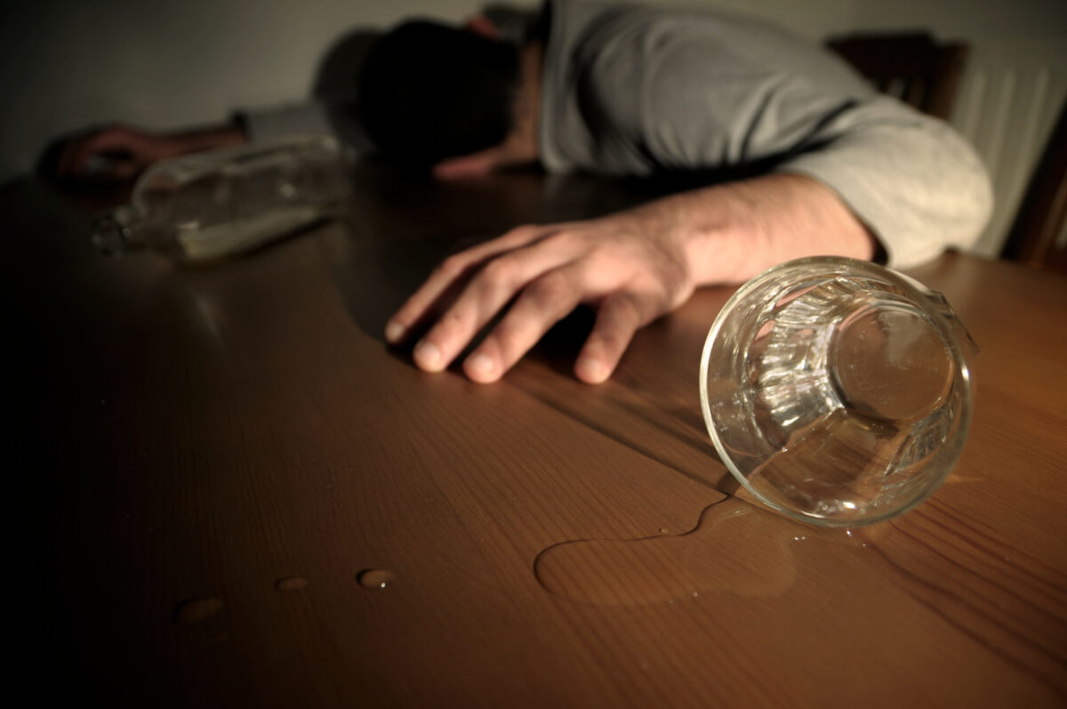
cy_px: 354
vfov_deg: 50.3
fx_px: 755
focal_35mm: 26
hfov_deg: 70.5
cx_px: 534
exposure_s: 1/13
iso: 200
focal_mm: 17
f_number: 2.8
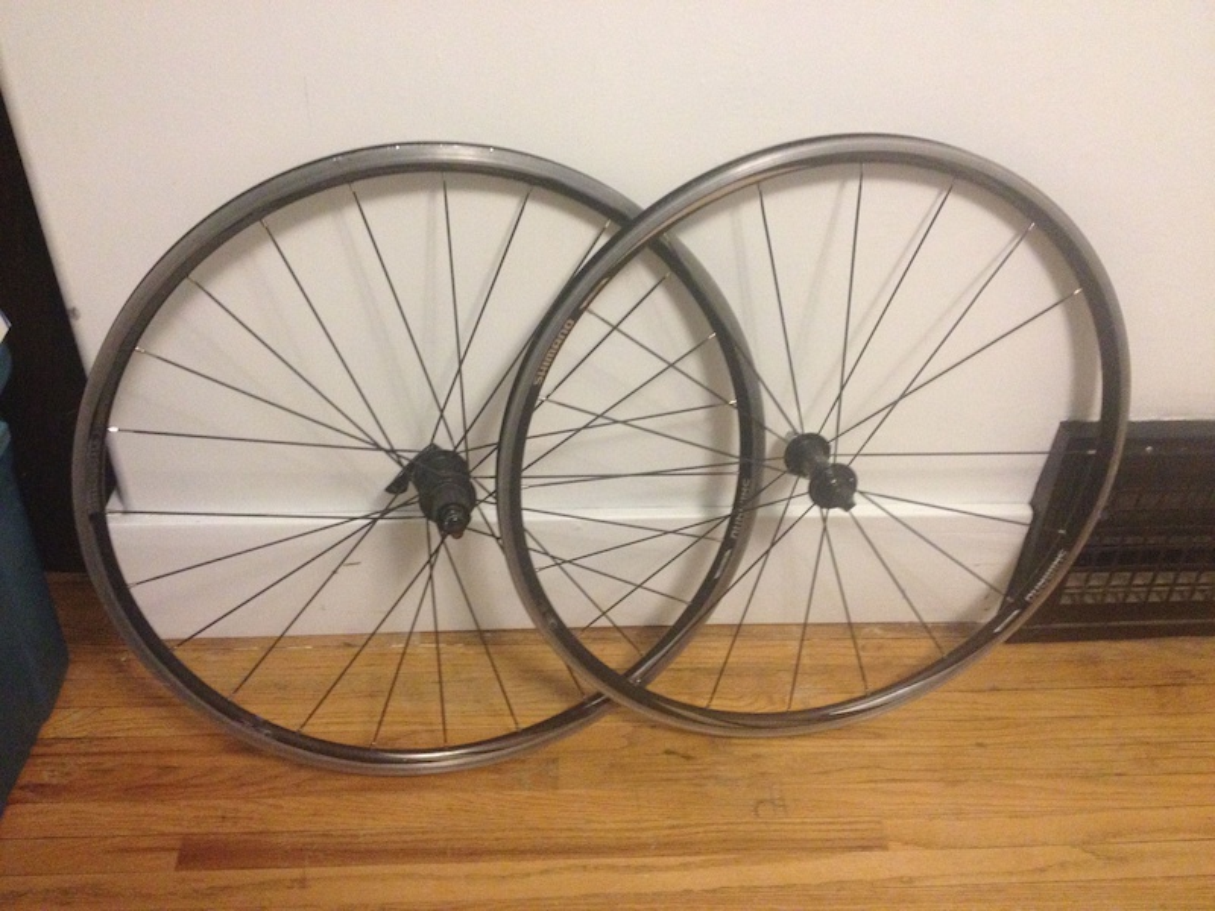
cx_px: 608
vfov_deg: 40.7
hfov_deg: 52.6
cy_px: 456
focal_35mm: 35
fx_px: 1228
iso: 400
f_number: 2.4
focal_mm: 4.28
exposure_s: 1/20
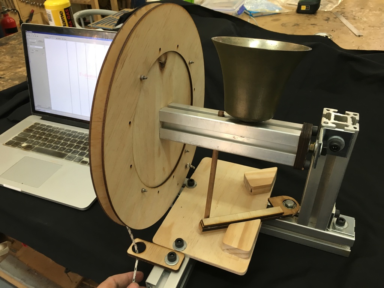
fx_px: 322
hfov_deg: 61.7
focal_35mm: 29
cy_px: 144
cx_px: 192
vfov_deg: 48.2
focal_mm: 4.15
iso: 100
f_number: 2.2
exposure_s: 1/33
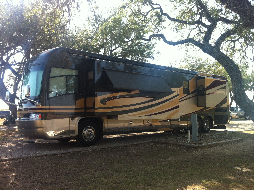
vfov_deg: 40.6
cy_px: 95
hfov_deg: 52.7
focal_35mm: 35
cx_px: 127
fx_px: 256
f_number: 2.8
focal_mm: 3.85
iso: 80
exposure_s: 1/285
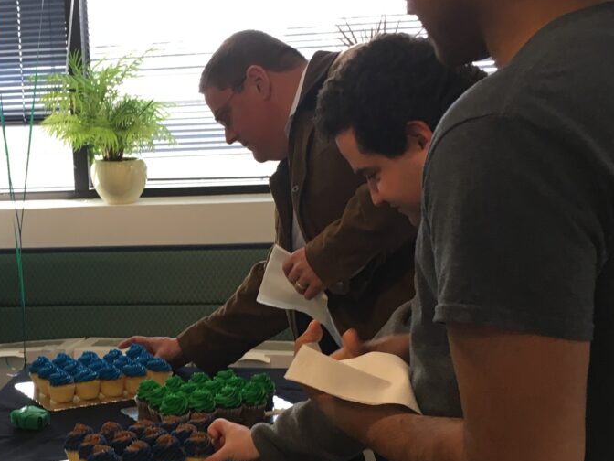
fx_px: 1224
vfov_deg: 21.3
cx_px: 110
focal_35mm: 69
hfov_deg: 27.5
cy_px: 284
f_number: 2.2
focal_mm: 4.15
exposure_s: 1/30
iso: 64
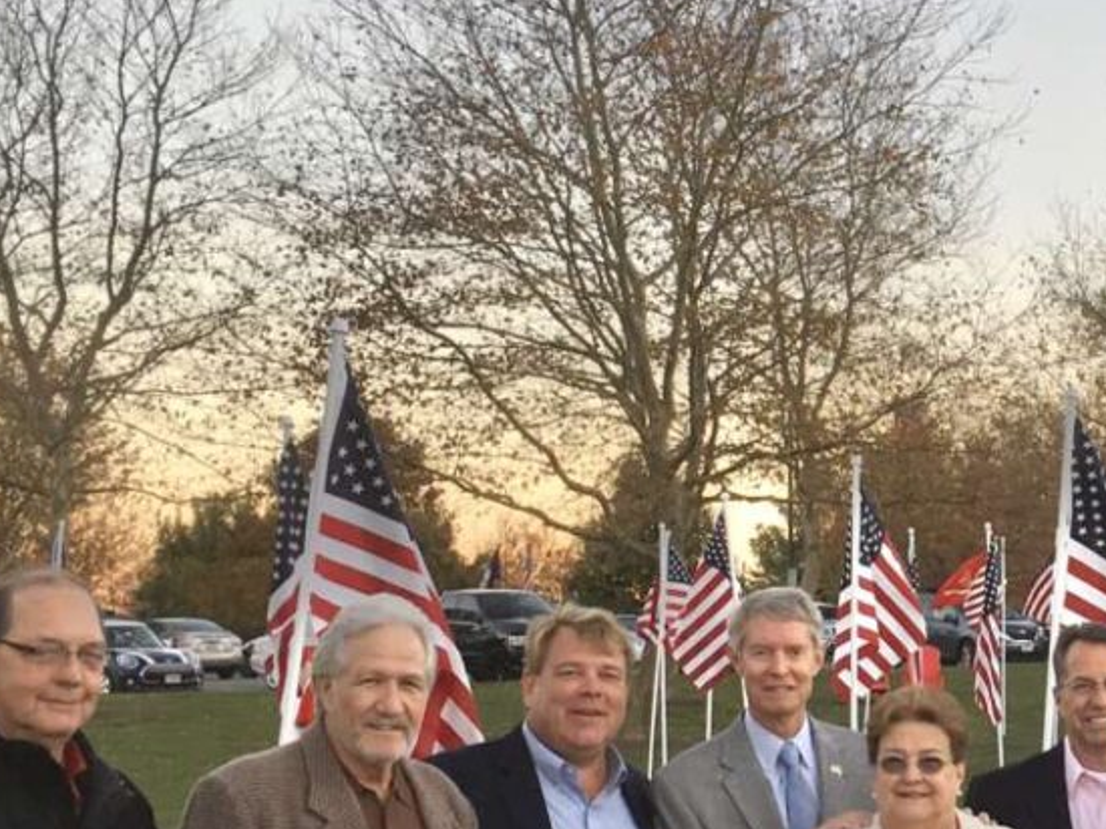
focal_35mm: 81
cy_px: 493
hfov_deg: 23.1
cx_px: 1132
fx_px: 2587
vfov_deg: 18.2
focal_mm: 4.15
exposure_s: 1/120
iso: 32
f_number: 2.2
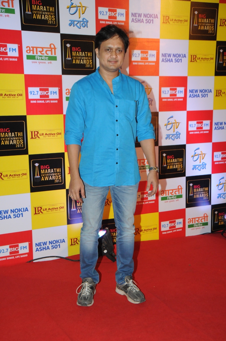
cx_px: 113
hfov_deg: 26.4
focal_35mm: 51
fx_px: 481
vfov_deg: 38.9
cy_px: 170
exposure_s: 1/200
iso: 1250
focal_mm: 34
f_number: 6.3
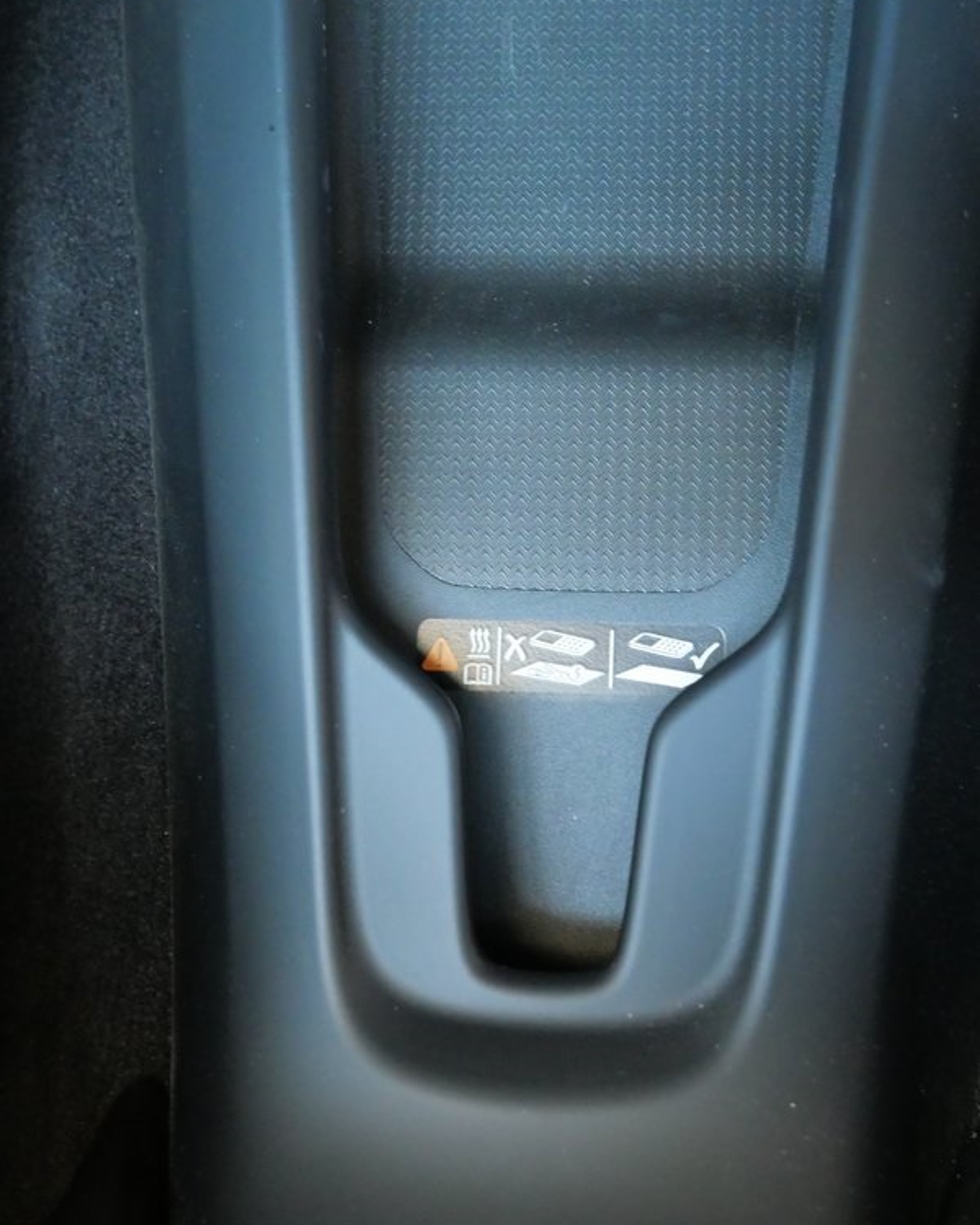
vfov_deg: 45.8
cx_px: 562
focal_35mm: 40
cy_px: 606
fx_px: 1450
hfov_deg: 37.3
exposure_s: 1/15
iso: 3200
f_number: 4
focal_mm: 15
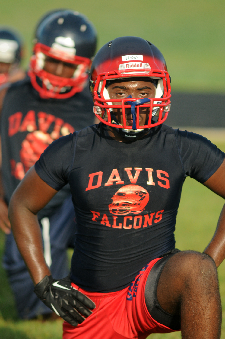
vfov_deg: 4.6
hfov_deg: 3.0
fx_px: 4228
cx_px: 112
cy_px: 170
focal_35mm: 450
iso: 320
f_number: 4.5
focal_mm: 300
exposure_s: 1/1000
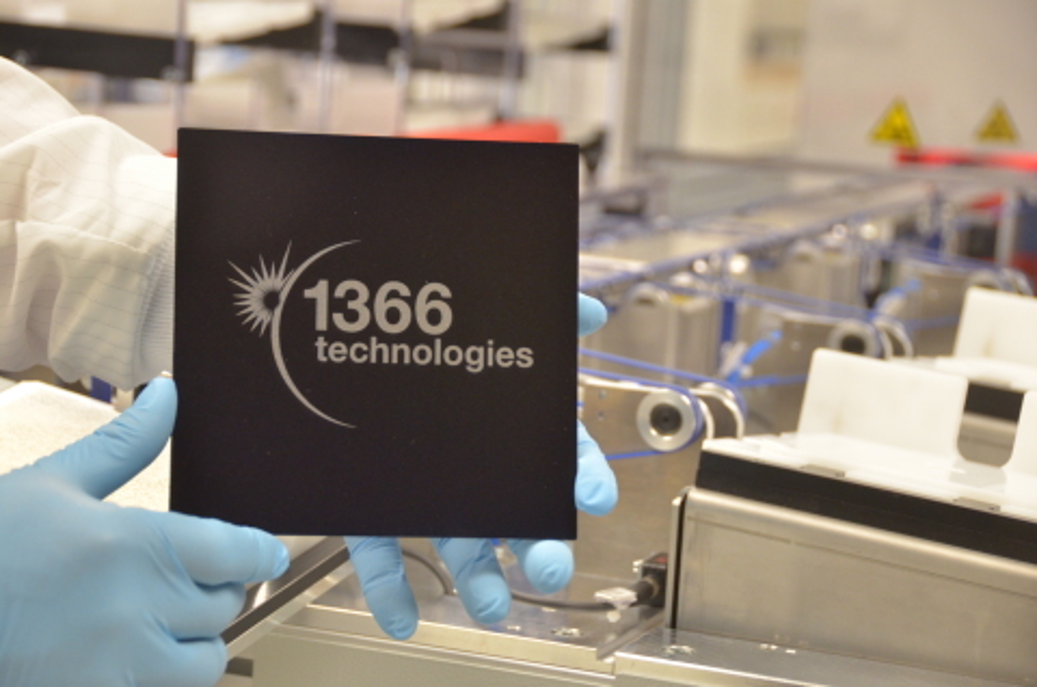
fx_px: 3019
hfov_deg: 19.5
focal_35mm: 105
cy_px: 344
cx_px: 518
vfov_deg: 13.0
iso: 1250
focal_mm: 70
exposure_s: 1/50
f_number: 5.6
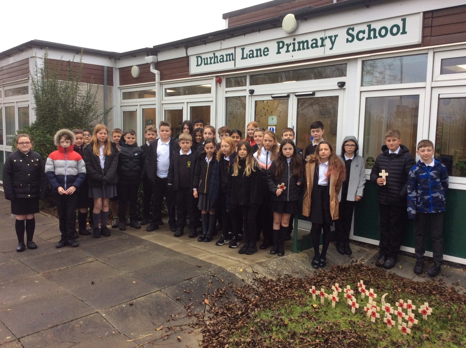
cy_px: 174
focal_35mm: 32
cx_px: 233
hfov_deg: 56.9
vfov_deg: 44.1
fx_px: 430
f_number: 2.4
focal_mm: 3.3
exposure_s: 1/100
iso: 32
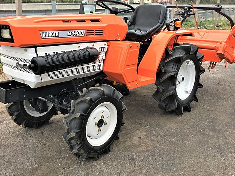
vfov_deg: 37.6
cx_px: 114
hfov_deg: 49.0
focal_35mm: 38
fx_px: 258
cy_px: 71
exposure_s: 1/100
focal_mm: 4.15
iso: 25
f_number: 2.2
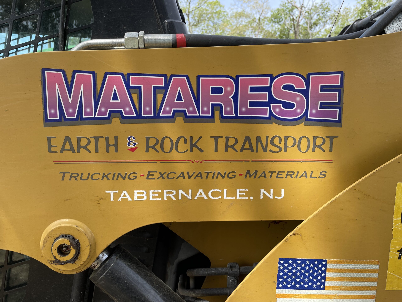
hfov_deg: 67.3
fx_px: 302
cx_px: 201
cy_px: 151
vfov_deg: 53.1
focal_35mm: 26
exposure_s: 1/947
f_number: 1.6
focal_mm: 4.2
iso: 32
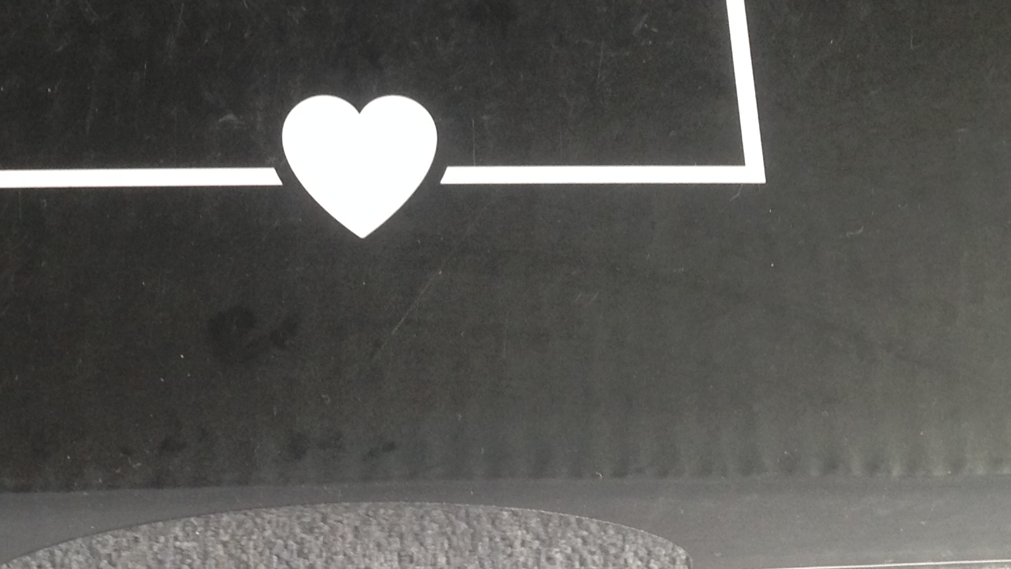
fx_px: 2038
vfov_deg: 15.6
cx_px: 346
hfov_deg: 27.7
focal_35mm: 76
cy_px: -7
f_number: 2.4
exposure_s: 1/20
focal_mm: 4.12
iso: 125
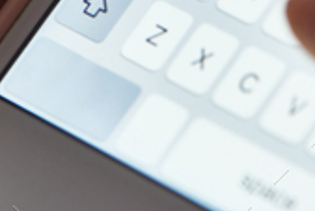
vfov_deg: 3.7
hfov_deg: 5.6
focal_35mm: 366
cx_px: 403
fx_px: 3205
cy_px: -148
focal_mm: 105
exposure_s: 1/10
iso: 320
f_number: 9
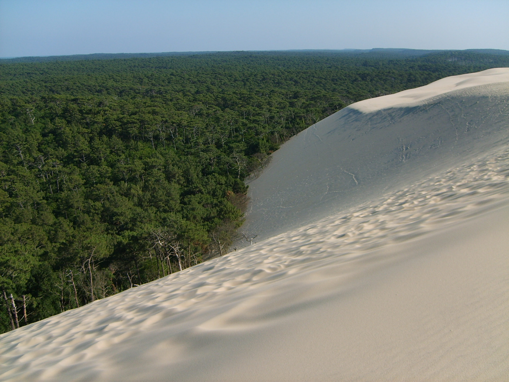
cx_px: 254
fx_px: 515
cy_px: 191
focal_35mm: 35
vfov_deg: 40.7
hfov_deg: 52.6
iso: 50
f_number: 2.8
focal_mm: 5.8
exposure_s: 1/1000
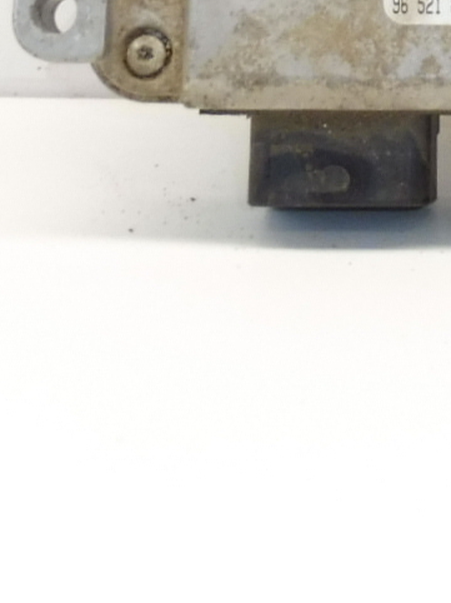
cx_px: 576
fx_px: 1773
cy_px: -322
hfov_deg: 14.0
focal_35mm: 102
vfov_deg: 17.2
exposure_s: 1/60
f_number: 3.5
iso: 200
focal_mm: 4.3
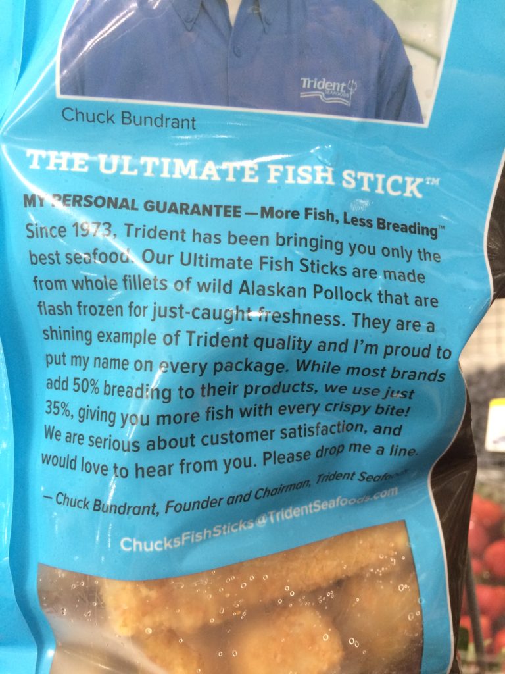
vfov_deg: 61.7
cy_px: 337
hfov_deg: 48.2
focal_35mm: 29
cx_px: 252
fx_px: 564
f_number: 2.2
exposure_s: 1/33
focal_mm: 4.15
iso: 80
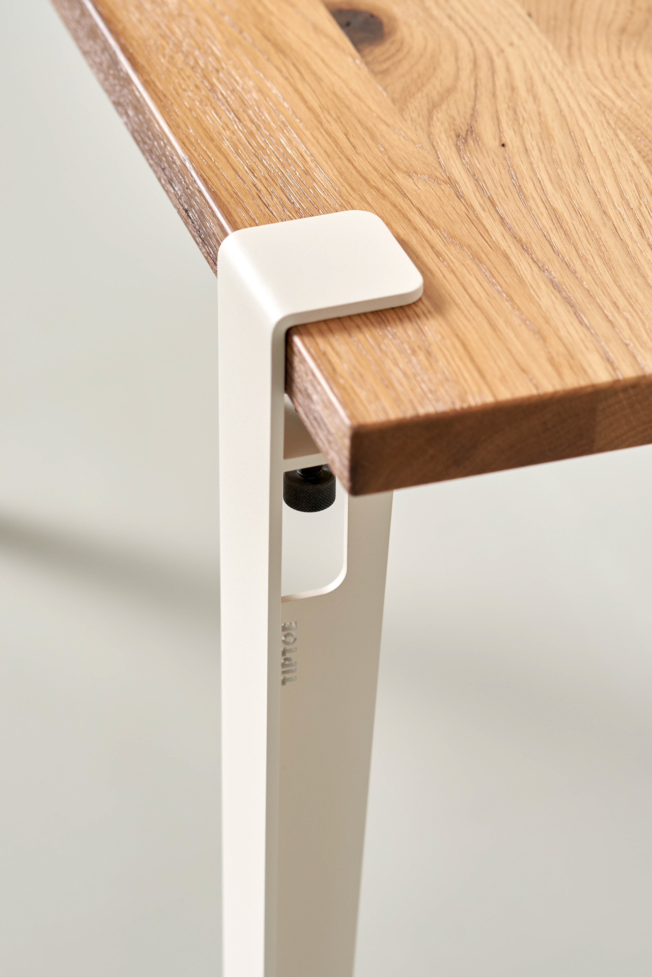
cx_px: 326
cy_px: 488
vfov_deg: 16.1
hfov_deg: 10.8
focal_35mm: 127
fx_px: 3448
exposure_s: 1/125
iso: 400
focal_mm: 85
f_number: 4.5
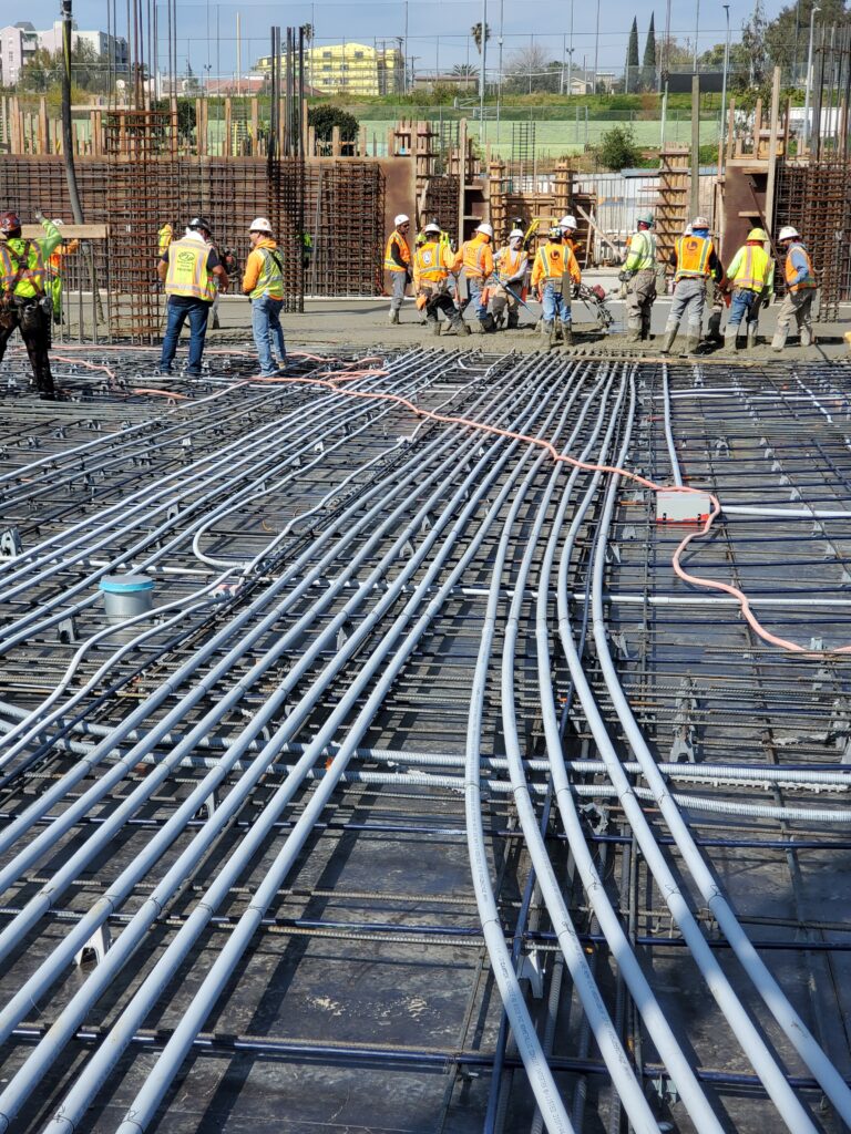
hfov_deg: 28.0
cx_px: 426
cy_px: 567
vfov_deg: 36.8
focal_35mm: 52
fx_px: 1704
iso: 50
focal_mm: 6
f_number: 2.4
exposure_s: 1/709
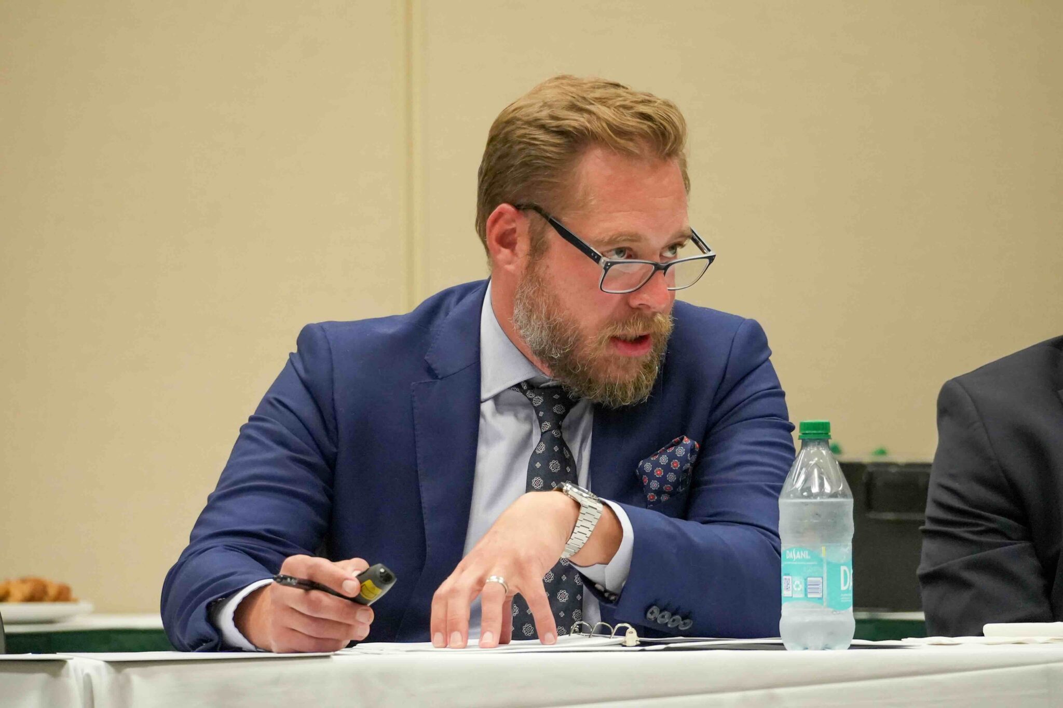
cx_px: 532
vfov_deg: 3.8
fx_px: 10628
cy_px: 354
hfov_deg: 5.7
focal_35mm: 360
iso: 5000
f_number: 6.3
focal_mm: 240
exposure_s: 1/160
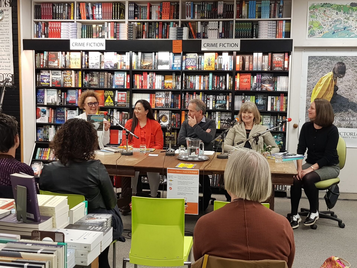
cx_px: 178
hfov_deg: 67.3
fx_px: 268
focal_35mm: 26
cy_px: 134
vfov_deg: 53.1
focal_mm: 4.2
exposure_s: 1/50
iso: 125
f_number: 1.7
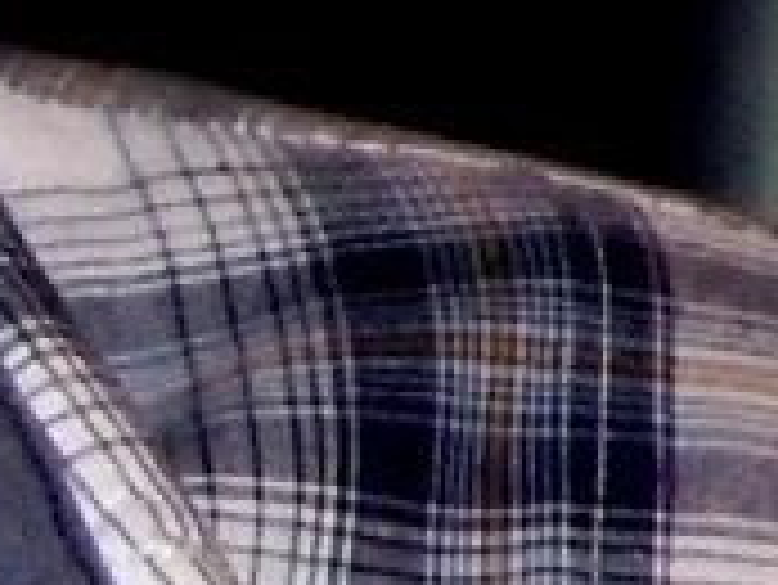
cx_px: -1444
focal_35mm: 210
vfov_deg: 6.9
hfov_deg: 8.2
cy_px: -511
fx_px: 4723
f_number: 2.8
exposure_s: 1/60
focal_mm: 6
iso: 100
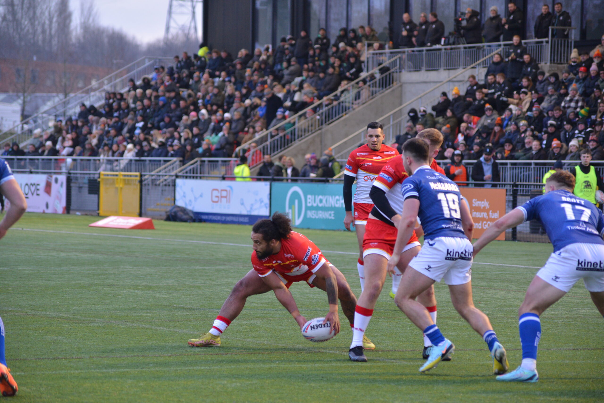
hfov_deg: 12.1
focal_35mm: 170
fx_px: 2853
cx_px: 302
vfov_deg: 8.1
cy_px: 202
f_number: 5
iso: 1250
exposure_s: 1/200
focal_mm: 170
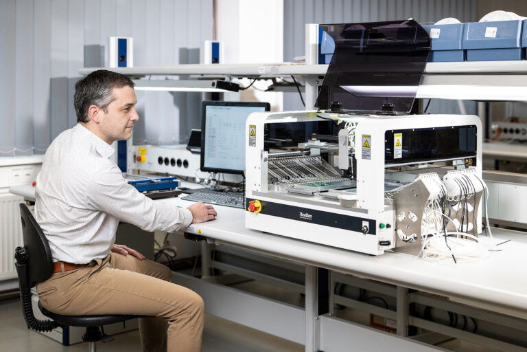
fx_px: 805
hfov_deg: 36.2
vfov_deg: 24.6
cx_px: 264
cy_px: 176
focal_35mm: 55
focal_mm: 55
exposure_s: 1/160
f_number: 2.8
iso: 400
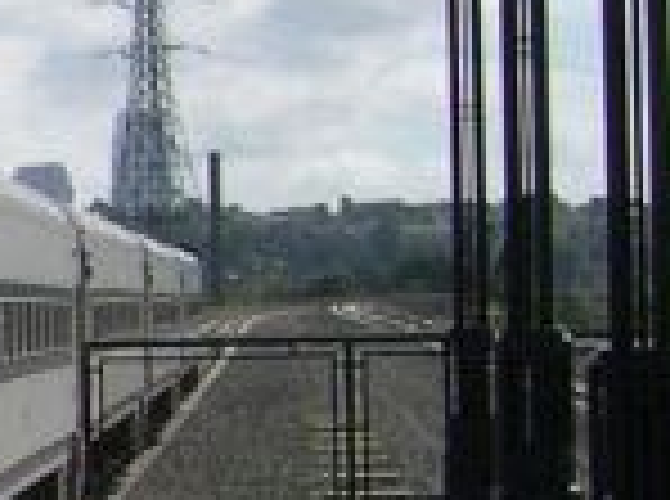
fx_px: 5059
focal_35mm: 262
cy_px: 383
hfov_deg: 6.7
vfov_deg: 5.6
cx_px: -1511
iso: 100
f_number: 7.6
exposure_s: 1/308
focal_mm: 8
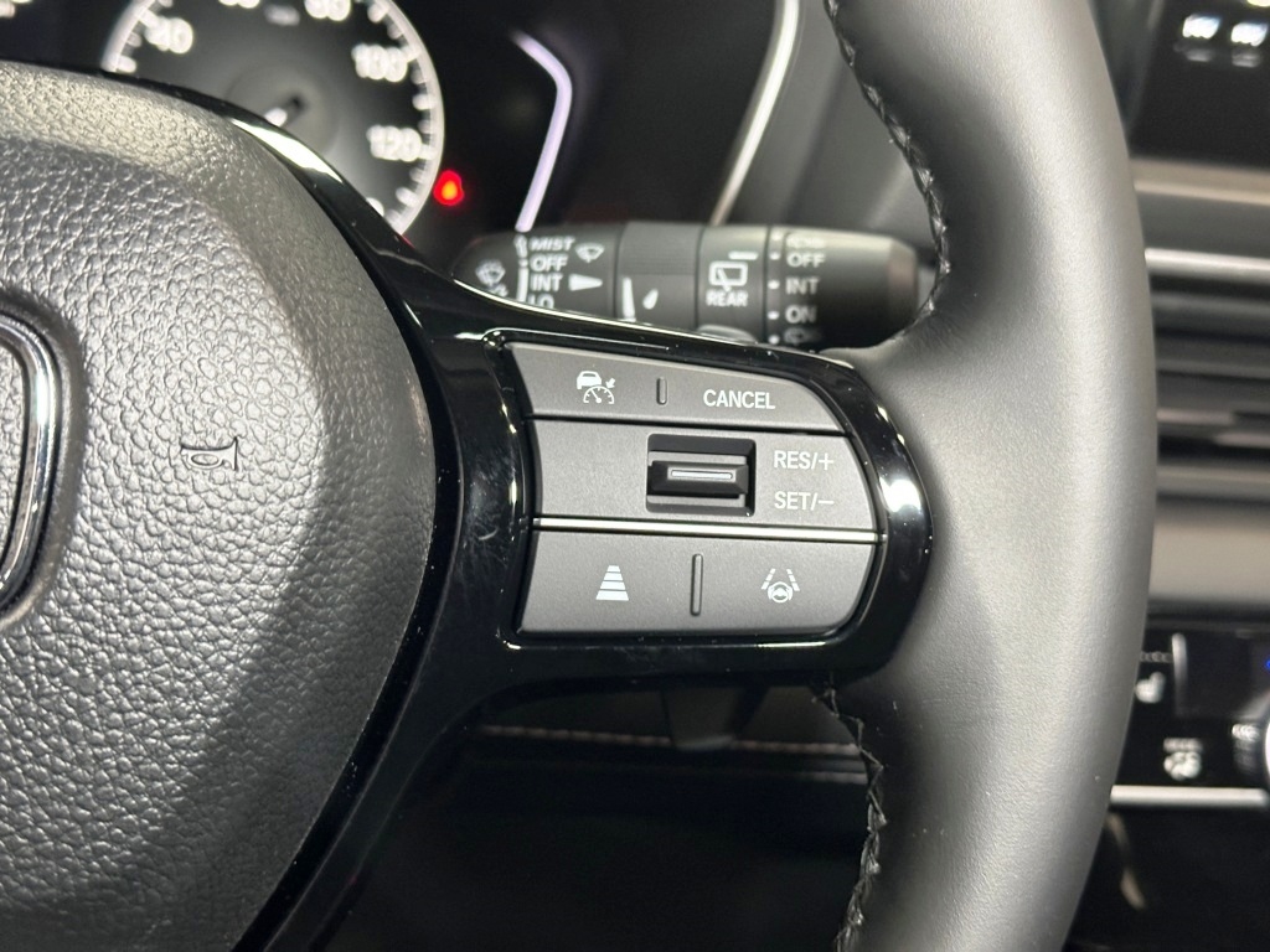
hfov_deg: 39.7
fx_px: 1761
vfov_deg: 30.3
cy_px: 476
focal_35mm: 48
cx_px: 635
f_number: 1.78
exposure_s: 1/30
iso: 500
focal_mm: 6.86
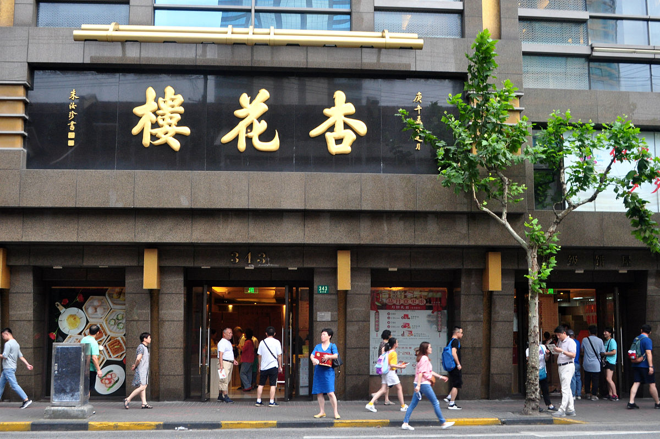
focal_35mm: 39
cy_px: 220
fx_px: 714
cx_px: 330
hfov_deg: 49.6
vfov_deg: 34.1
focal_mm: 26
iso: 800
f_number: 8
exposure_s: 1/80
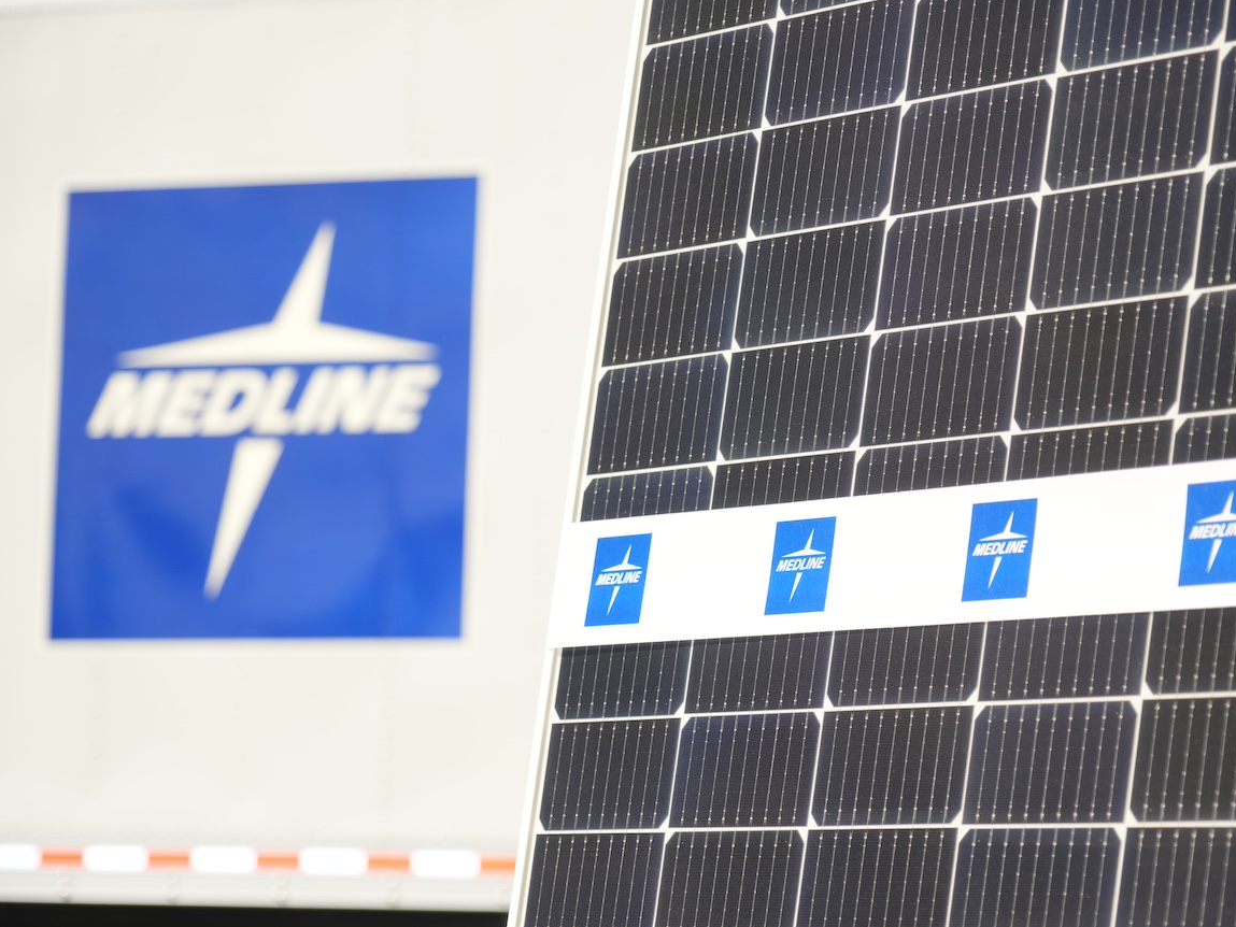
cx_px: 647
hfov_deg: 13.3
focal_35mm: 148
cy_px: 463
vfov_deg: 10.0
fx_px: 5285
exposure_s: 1/400
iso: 500
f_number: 6.3
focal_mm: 136
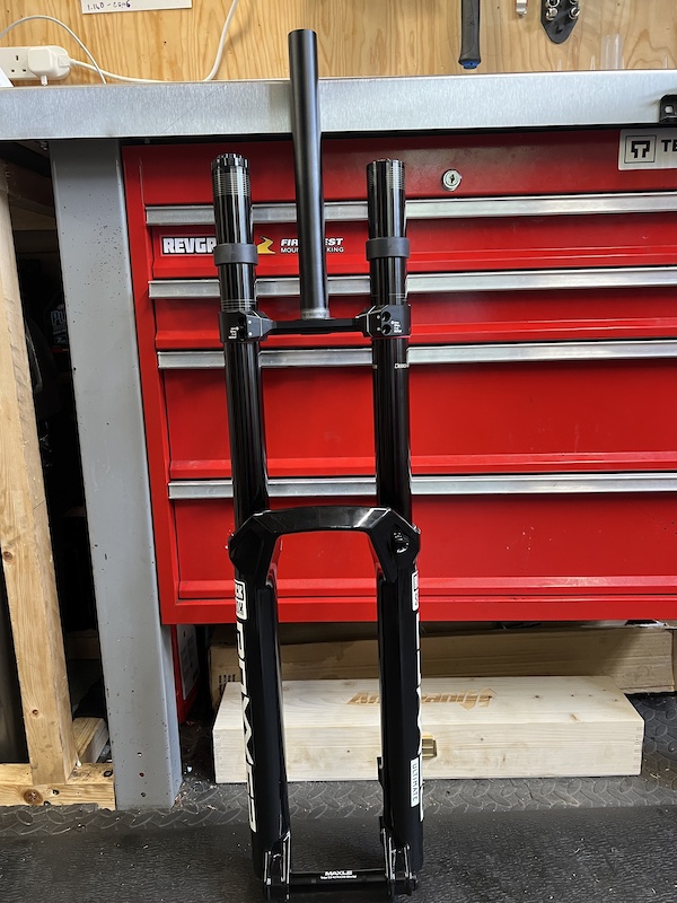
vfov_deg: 67.3
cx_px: 338
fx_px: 678
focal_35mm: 26
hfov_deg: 53.1
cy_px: 452
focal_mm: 5.7
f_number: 1.5
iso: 250
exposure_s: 1/50
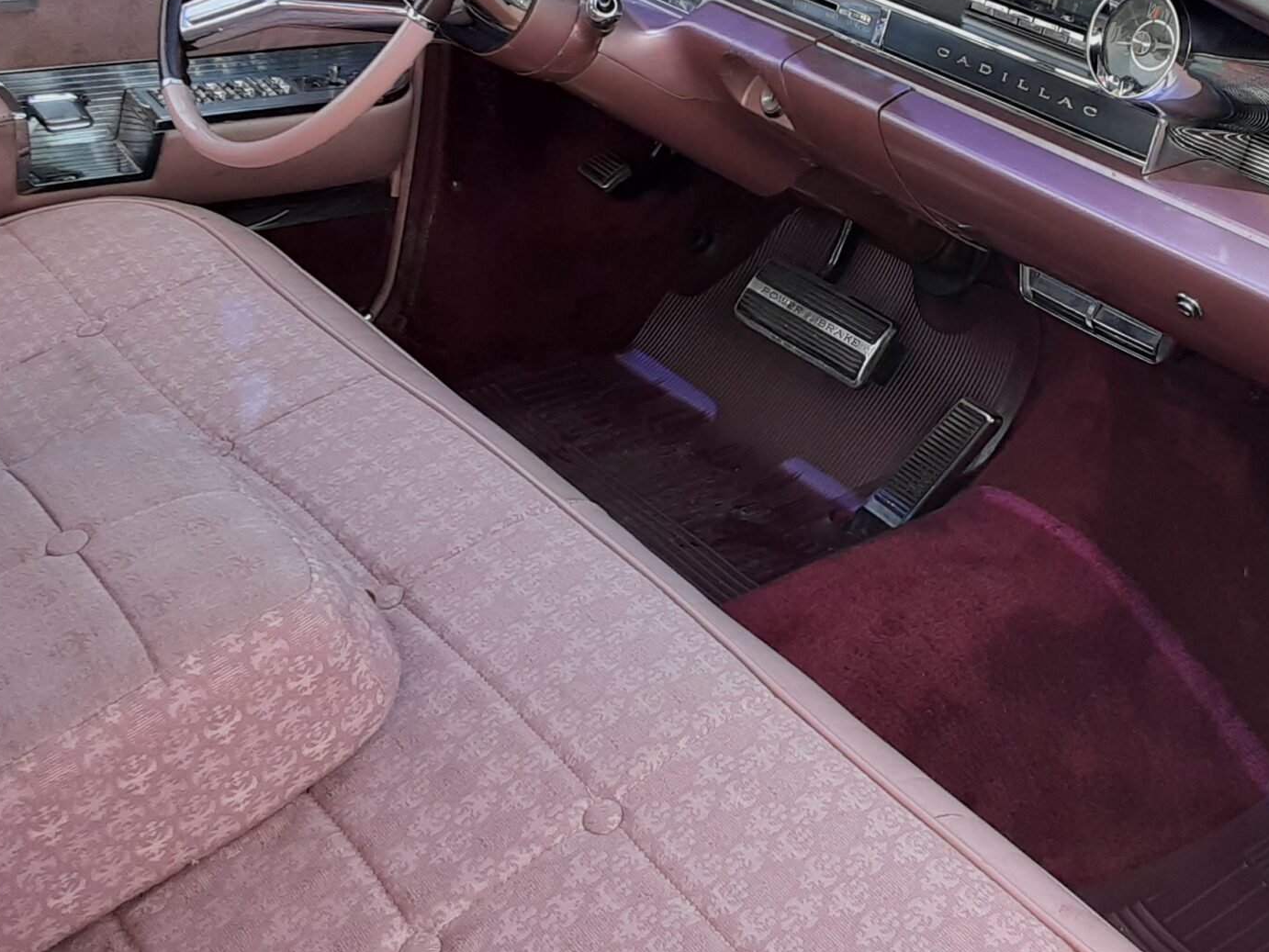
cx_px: 811
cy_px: 250
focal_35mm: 50
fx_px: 1833
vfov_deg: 28.7
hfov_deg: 37.9
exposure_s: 1/361
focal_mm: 2.91
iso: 40
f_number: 1.9
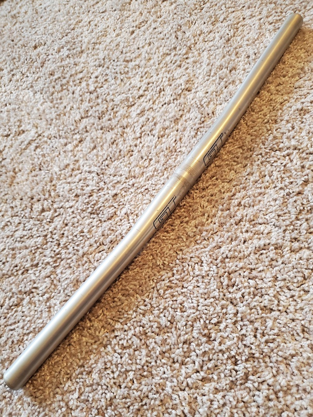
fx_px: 313
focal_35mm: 26
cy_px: 208
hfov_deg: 53.1
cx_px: 156
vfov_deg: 67.3
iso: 200
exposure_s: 1/40
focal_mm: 4.3
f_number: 1.5
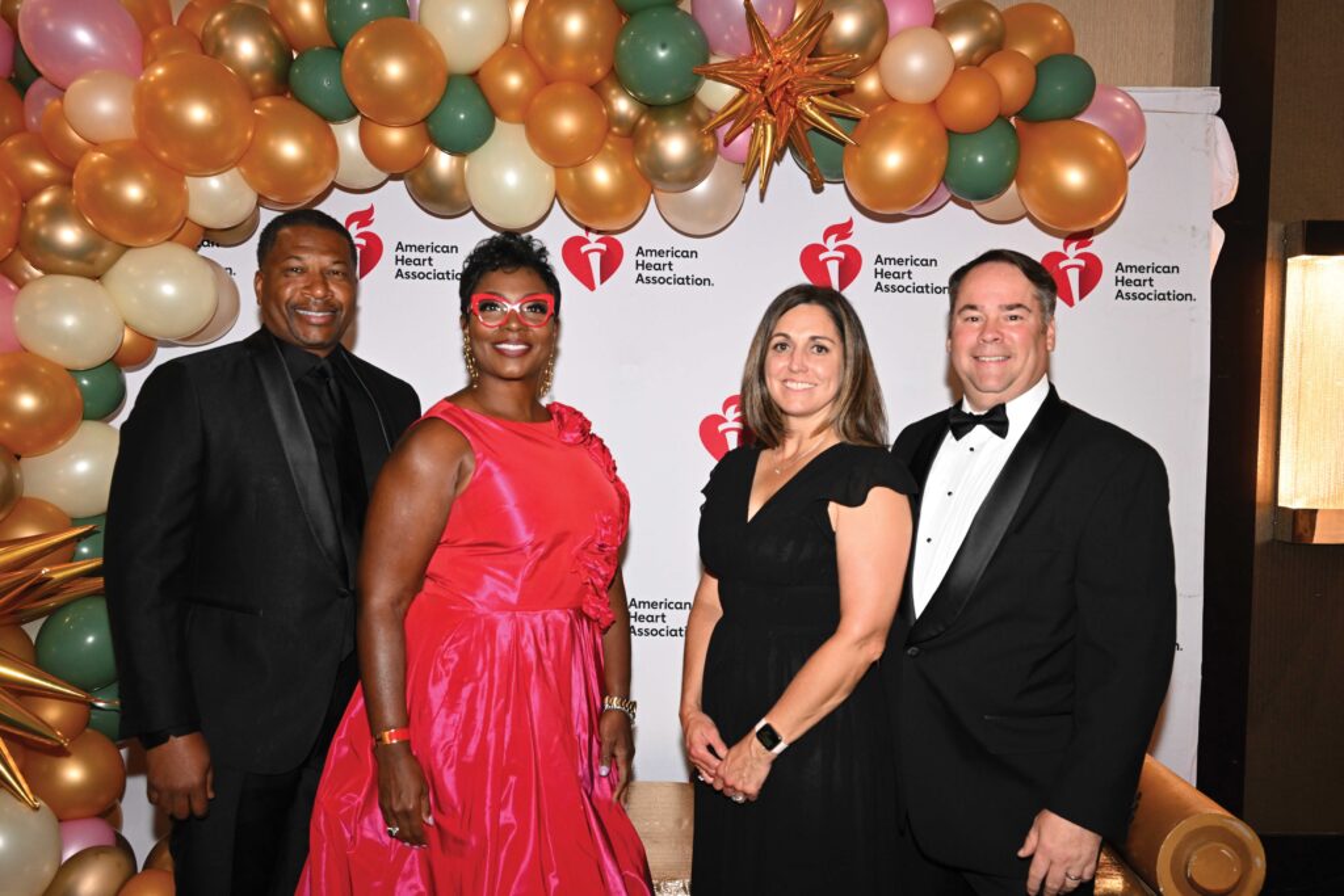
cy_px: 448
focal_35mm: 32
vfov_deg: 41.1
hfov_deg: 58.7
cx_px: 672
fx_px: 1195
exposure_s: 1/30
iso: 2500
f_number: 5.6
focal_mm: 32
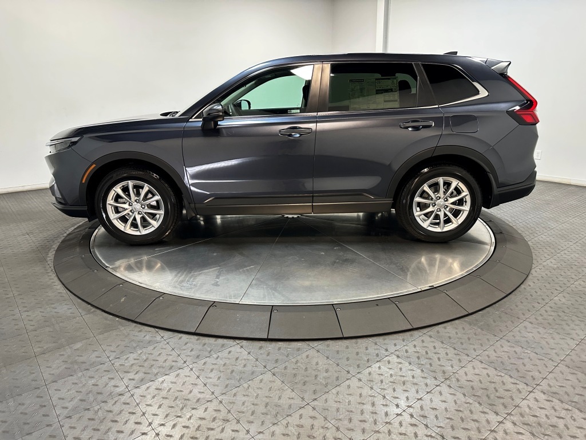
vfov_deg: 56.8
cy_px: 220
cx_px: 293
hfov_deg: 71.6
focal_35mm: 24
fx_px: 406
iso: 500
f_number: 1.78
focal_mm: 6.86
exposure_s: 1/60
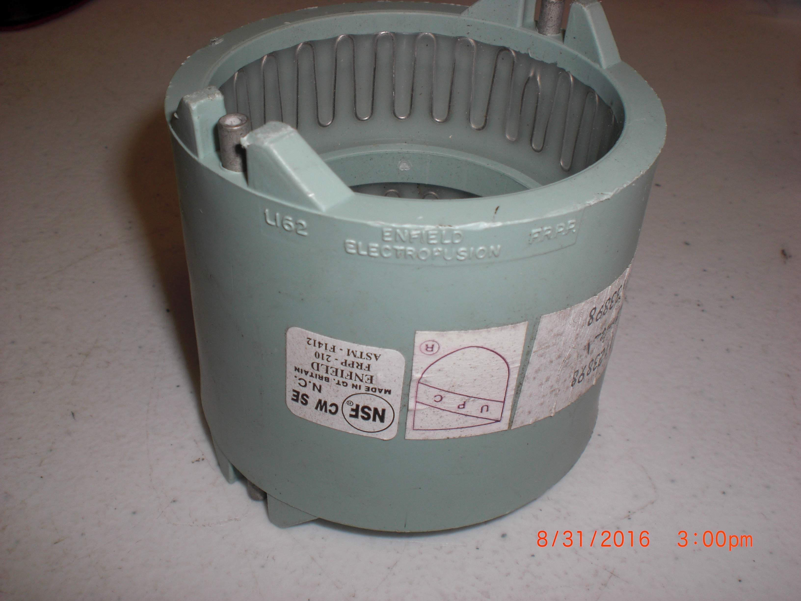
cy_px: 300
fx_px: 879
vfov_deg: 37.7
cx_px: 400
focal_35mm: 38
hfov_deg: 49.0
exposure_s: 1/60
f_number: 5.6
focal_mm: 6.3
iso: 64
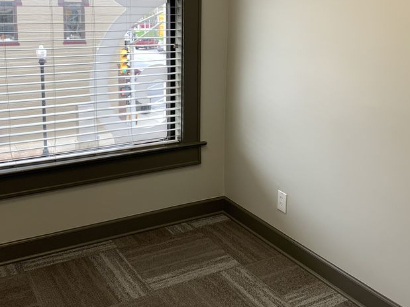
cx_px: 204
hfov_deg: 44.8
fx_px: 497
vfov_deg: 33.9
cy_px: 91
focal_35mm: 42
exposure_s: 1/120
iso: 32
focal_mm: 4.25
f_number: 1.8
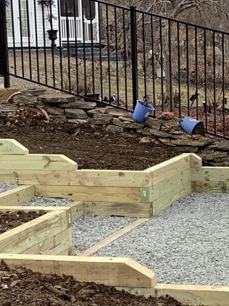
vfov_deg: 18.7
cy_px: 184
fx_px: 927
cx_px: 212
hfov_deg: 13.9
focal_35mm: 105
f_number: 2.4
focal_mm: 3.3
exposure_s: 1/120
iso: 25
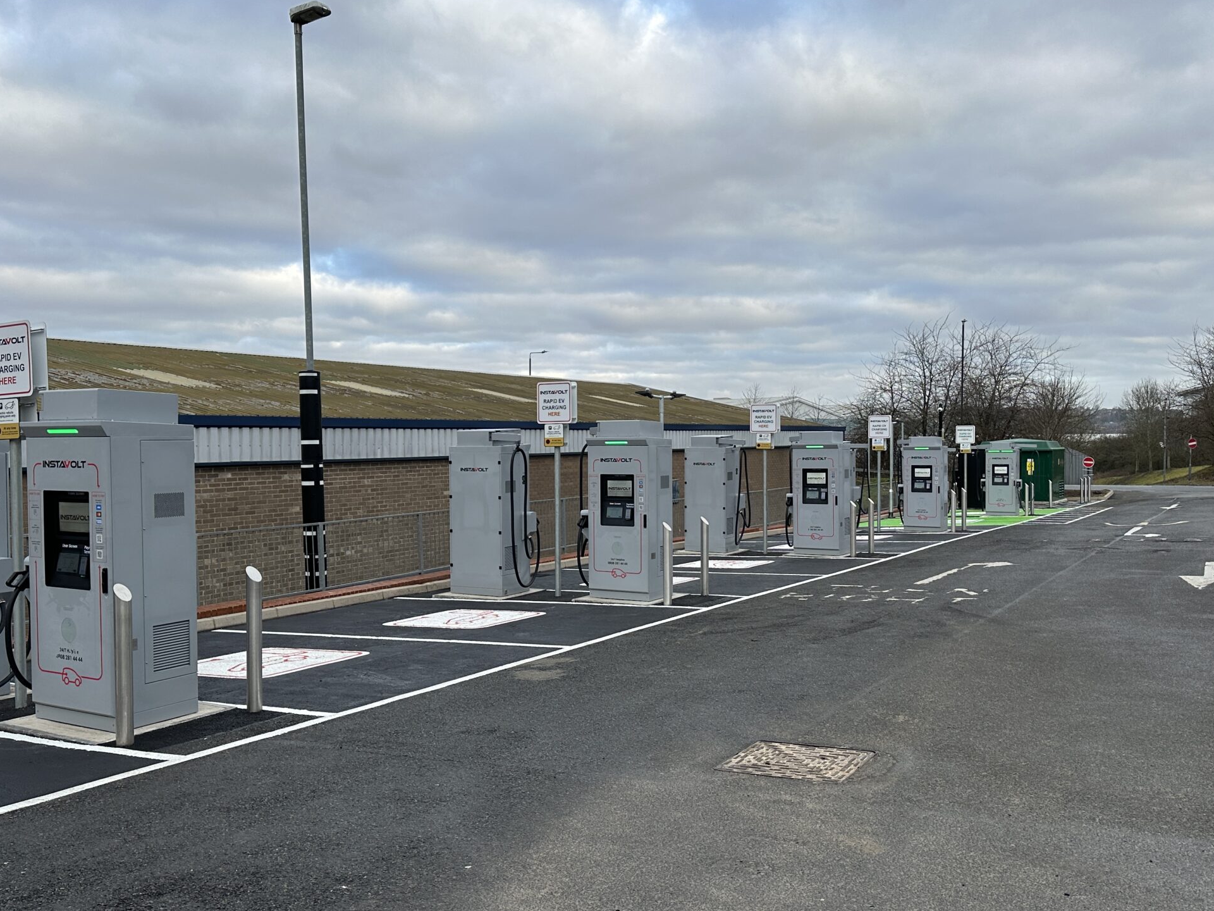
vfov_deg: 44.2
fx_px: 1122
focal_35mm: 32
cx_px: 625
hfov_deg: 56.8
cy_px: 468
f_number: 1.78
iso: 80
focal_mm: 6.86
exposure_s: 1/634
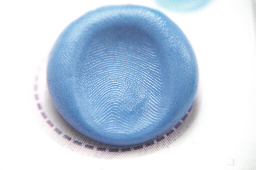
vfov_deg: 18.1
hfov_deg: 27.0
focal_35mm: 75
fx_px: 533
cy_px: 85
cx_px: 128
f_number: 5.6
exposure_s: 1/20
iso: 400
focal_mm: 50
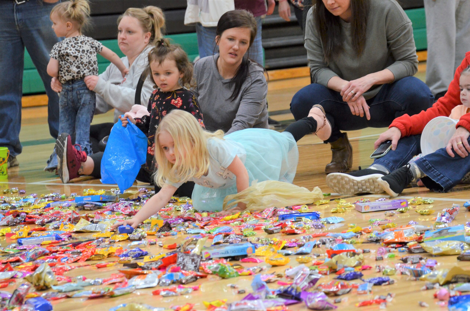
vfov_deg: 9.1
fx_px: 1954
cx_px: 235
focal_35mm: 150
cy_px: 156
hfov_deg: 13.7
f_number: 5
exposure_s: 1/160
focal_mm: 100
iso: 1600
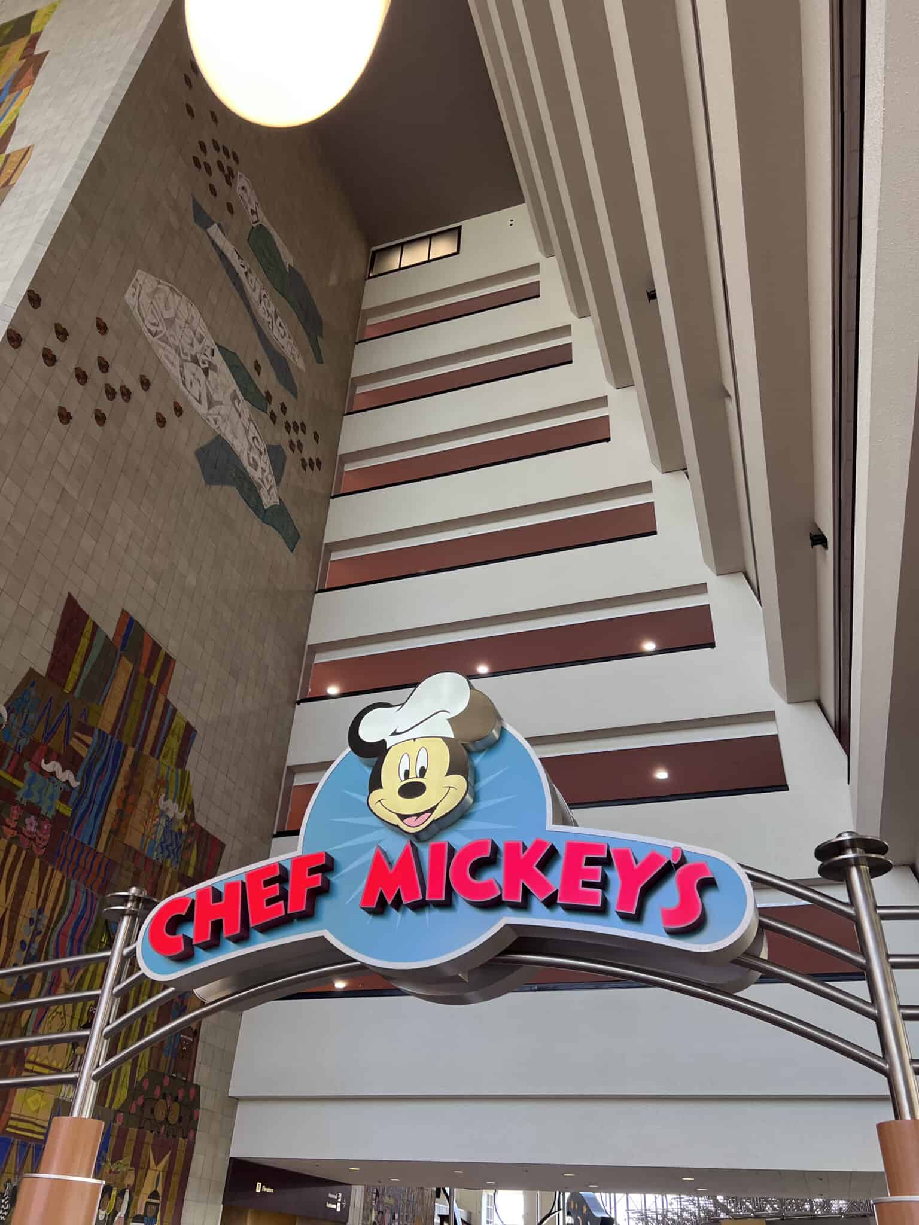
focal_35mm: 26
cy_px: 612
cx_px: 460
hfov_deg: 53.1
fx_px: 920
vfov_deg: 67.3
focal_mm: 5.7
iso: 100
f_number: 1.5
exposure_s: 1/120
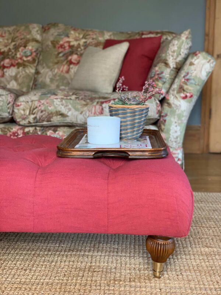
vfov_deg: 36.8
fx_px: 443
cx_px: 110
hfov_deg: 28.0
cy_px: 148
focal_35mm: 52
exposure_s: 1/88
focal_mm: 6
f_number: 2.4
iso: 125
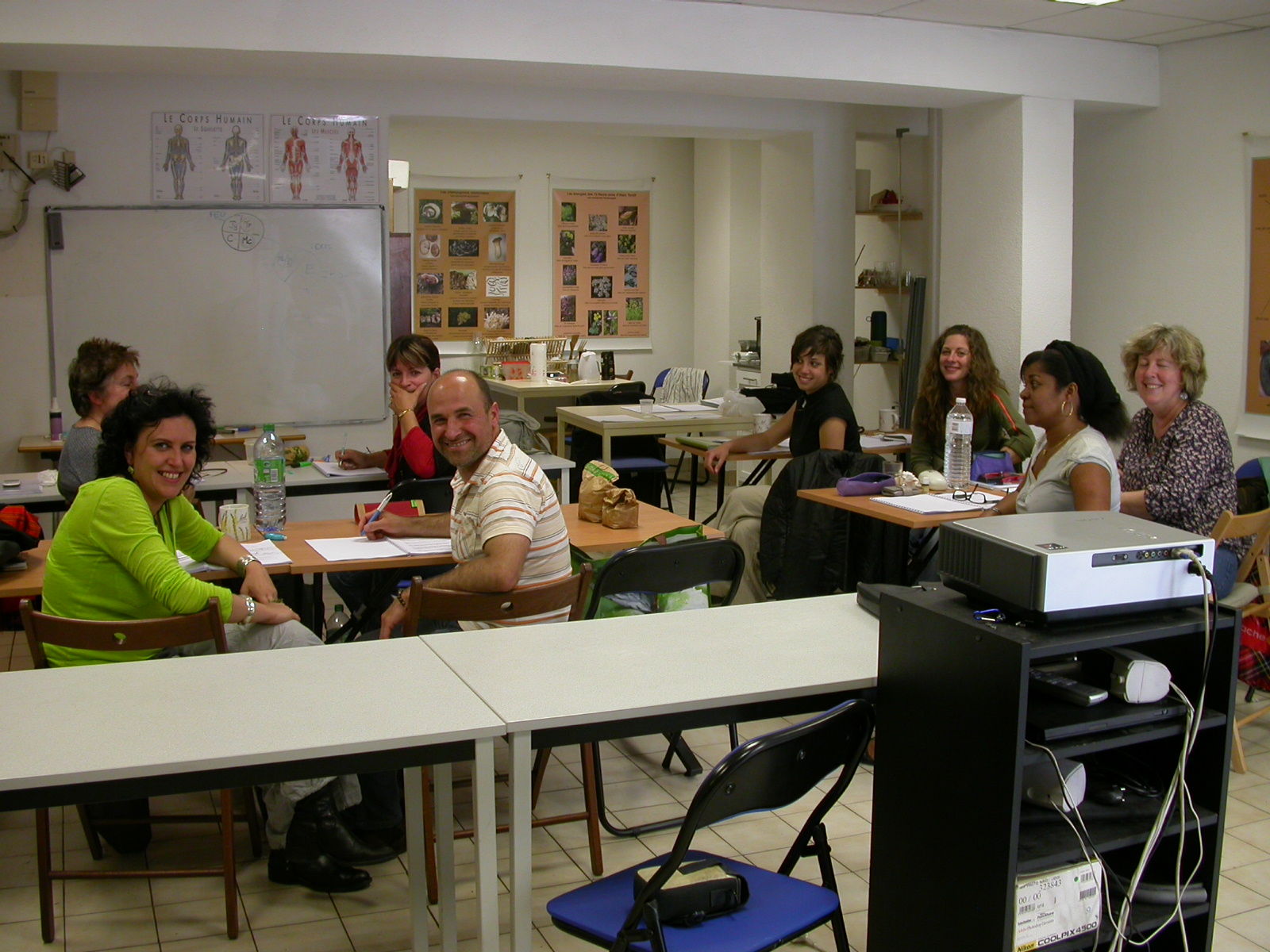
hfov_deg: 49.0
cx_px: 635
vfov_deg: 37.7
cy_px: 476
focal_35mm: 38
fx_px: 1394
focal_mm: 7.85
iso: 100
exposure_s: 1/28.8
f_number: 2.6
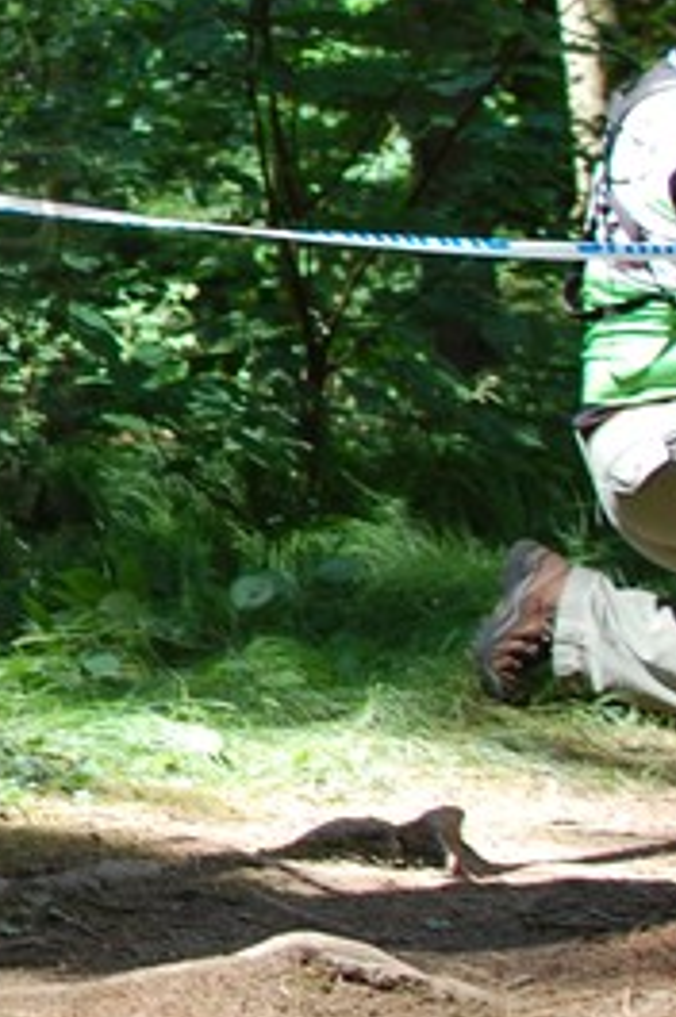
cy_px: 236
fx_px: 4476
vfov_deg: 12.9
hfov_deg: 8.1
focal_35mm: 159
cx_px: -799
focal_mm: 35
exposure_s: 1/400
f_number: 3.5
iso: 400
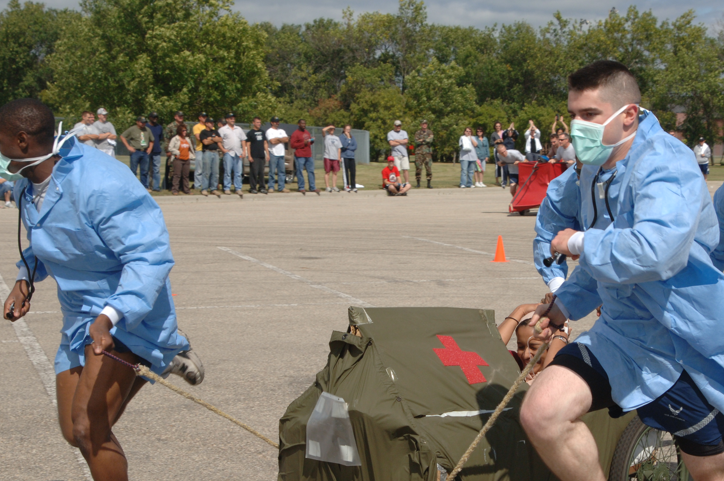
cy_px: 319
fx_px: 1627
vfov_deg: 16.8
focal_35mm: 81
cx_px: 462
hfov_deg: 25.0
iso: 320
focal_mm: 38
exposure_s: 1/640
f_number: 13
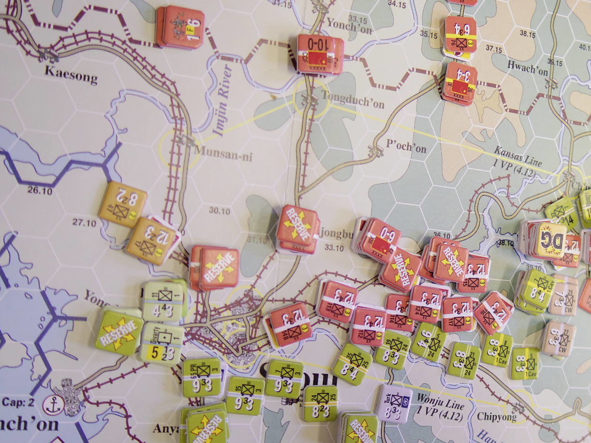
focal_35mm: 58
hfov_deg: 32.7
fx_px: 990
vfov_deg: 25.2
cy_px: 243
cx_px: 428
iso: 160
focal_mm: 8.5
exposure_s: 1/60
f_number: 1.9
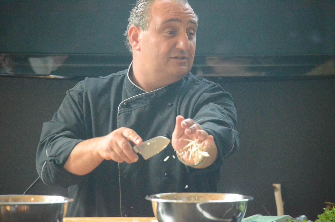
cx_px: 168
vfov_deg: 5.9
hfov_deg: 8.9
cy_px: 111
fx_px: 2159
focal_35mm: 232
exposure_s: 1/800
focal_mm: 155
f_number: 5
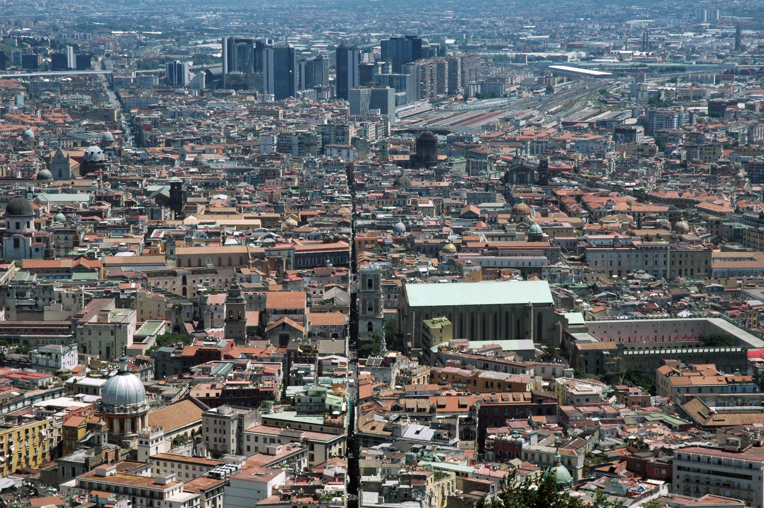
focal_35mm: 93
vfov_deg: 14.7
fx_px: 1972
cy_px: 254
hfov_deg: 21.9
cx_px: 382
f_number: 13
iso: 800
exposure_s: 1/640
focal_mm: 62
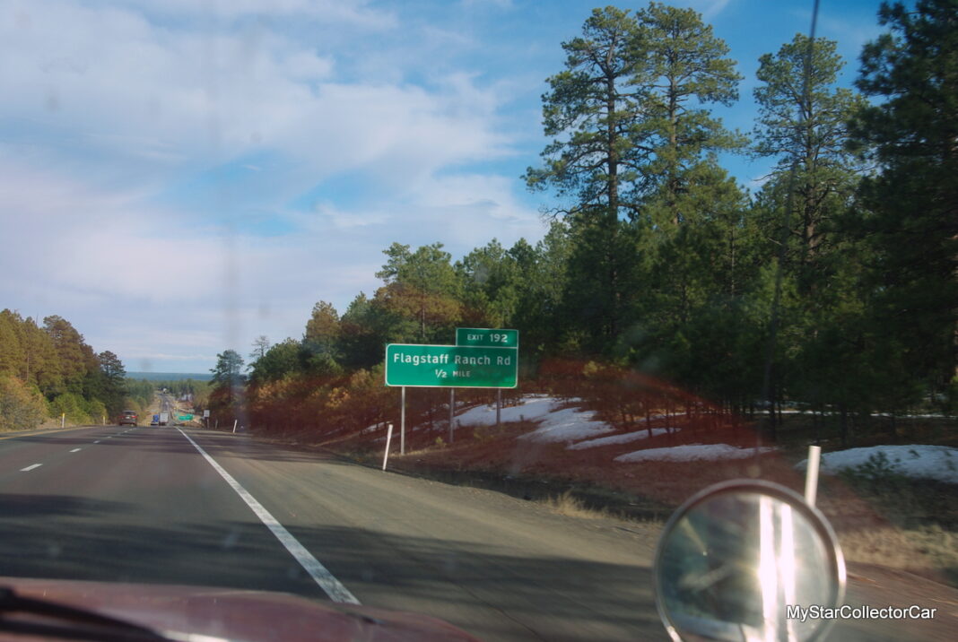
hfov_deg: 40.3
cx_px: 479
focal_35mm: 49
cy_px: 321
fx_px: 1306
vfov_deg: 27.6
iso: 100
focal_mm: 33
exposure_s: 1/180
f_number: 8
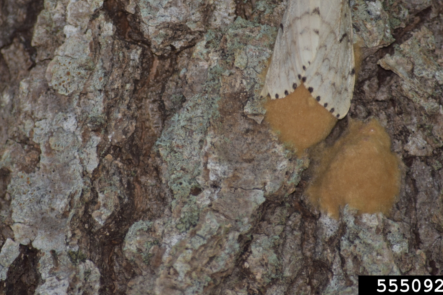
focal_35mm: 635
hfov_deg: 3.2
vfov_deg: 2.2
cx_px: 168
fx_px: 7813
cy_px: 88
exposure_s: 1/60
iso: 180
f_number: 5.6
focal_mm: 300
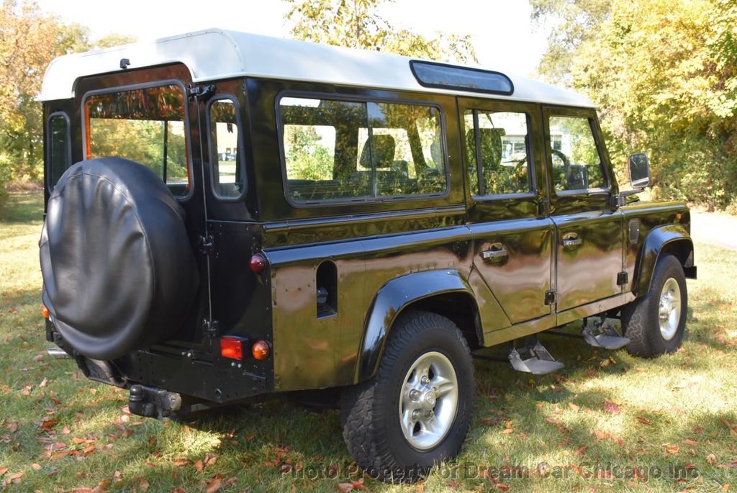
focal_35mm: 40
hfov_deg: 47.9
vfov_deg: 33.1
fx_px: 830
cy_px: 246
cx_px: 368
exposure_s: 1/320
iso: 800
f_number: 8
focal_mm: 27
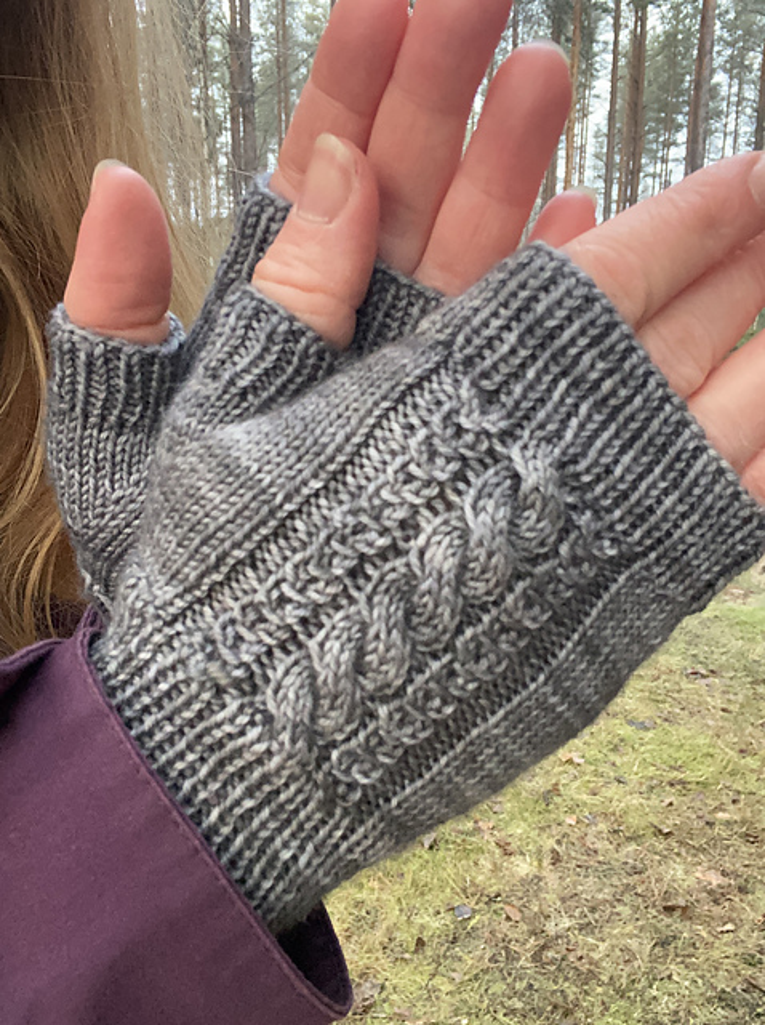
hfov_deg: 46.7
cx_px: 382
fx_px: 886
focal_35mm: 30
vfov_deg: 60.0
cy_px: 512
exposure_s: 1/58
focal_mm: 2.71
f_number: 2.2
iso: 400
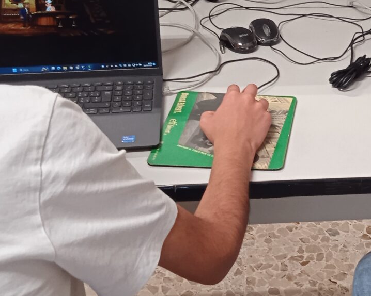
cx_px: 355
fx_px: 856
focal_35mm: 78
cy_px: 77
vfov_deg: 19.5
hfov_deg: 23.6
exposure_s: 1/25
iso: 481
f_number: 2.2
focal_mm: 3.43
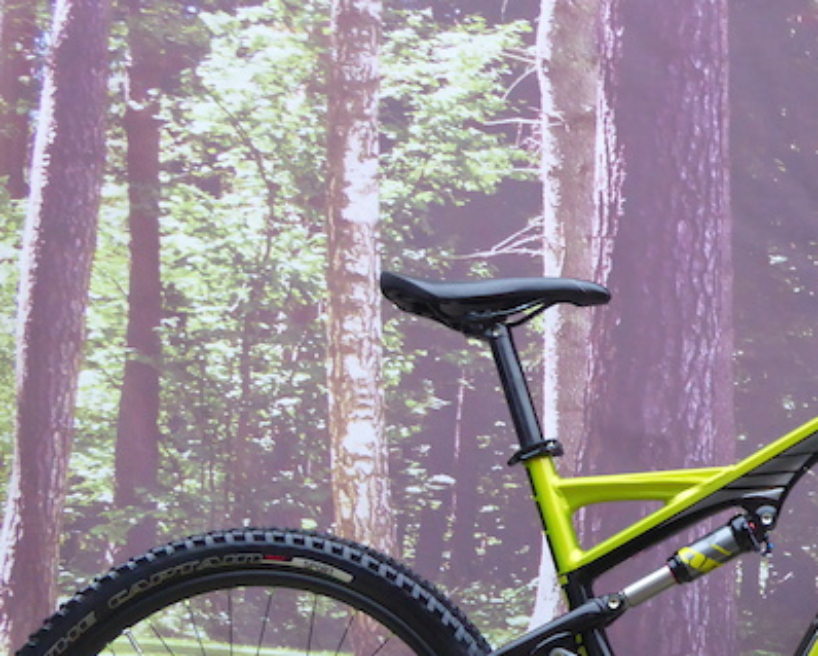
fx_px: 1187
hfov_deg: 35.5
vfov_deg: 30.2
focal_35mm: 49
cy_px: 514
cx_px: 752
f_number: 3.3
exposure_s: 1/13
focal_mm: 4.3
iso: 400
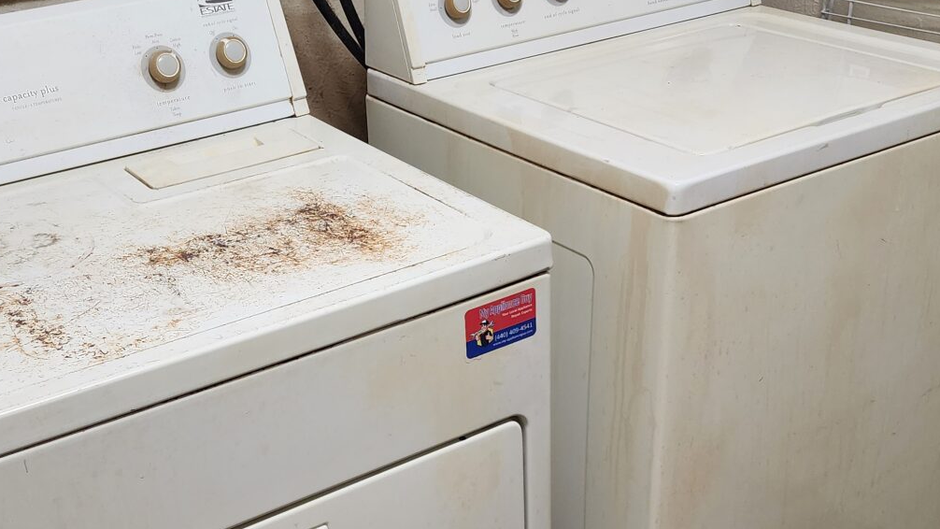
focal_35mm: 51
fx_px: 1271
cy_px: 425
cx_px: 436
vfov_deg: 23.2
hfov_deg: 40.6
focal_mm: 6.4
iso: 500
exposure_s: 1/120
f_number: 1.8
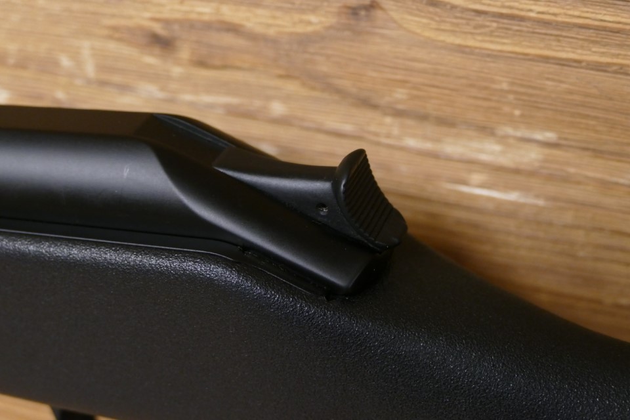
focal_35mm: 69
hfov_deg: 29.2
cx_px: 315
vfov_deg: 19.7
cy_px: 210
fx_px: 1207
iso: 1600
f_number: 3.6
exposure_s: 1/80
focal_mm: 25.32
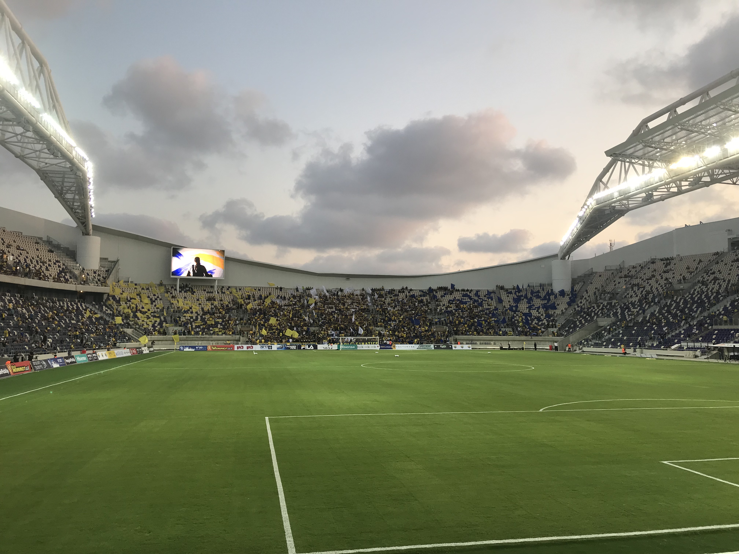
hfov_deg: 63.4
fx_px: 598
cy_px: 277
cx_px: 370
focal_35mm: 28
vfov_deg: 49.7
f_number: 1.8
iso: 20
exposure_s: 1/206
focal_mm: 3.99
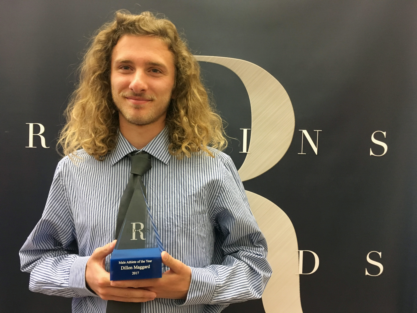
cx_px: 208
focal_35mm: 29
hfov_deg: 61.7
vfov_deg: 48.2
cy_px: 156
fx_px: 349
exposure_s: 1/17
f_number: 2.2
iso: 200
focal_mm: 4.15
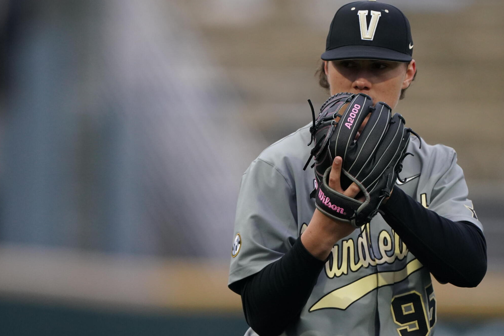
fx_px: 12923
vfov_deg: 1.5
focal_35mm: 923
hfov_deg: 2.2
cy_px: 172
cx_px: 247
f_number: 4
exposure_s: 1/1000
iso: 3200
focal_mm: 600
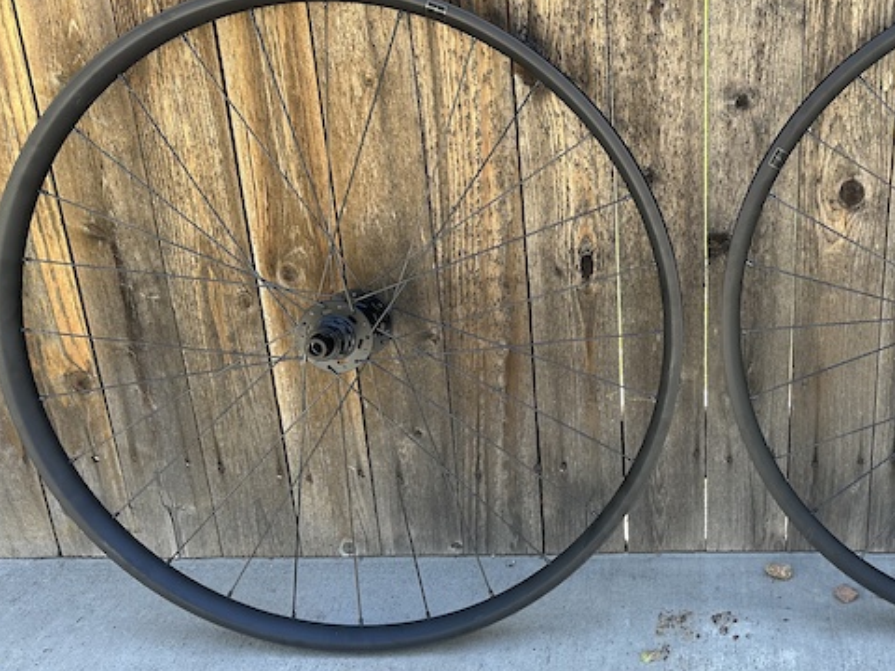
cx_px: 720
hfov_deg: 44.5
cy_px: 311
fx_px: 1034
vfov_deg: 35.9
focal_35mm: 40
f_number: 1.78
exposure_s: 1/355
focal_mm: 6.86
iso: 80
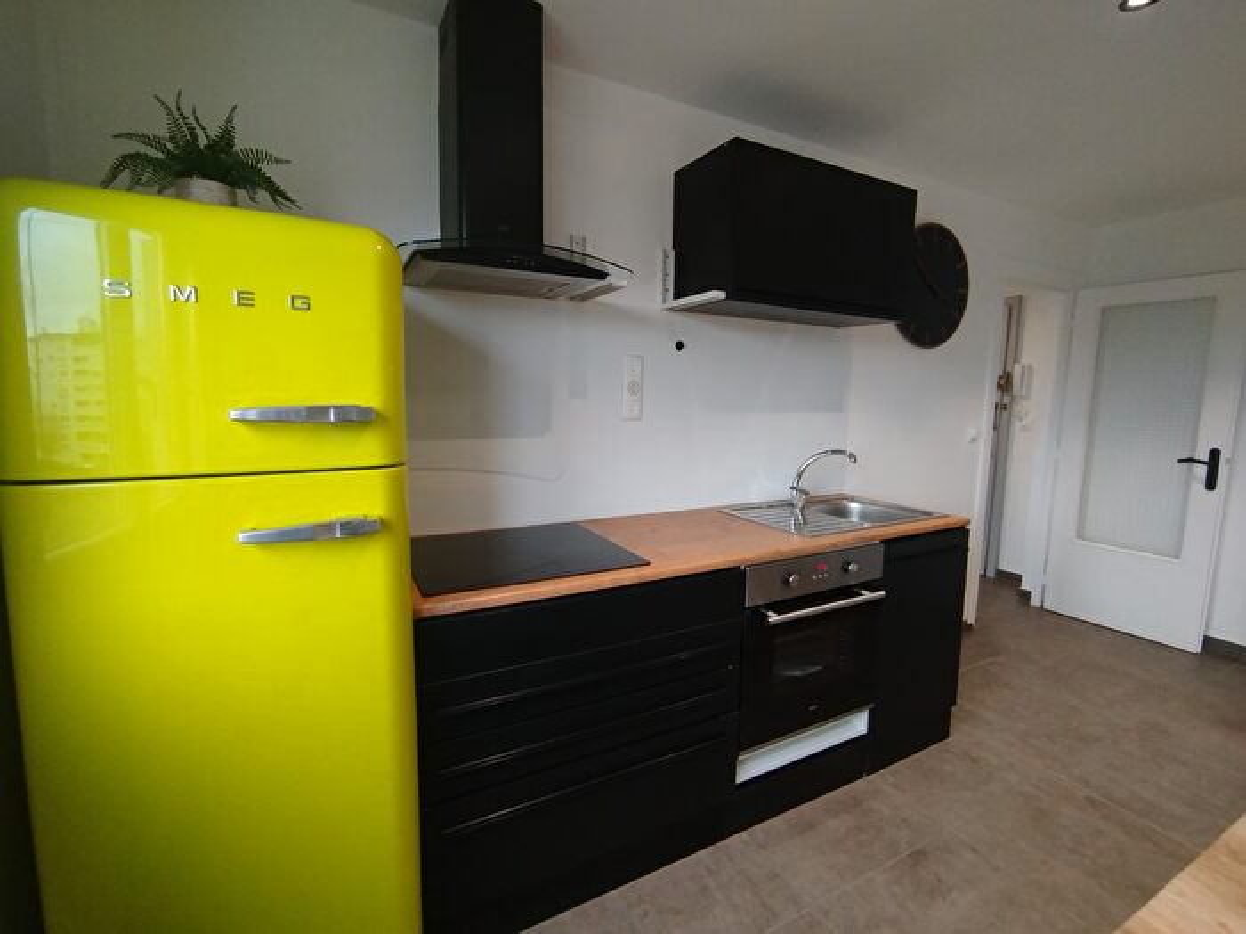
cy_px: 467
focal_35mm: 15
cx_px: 623
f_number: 2.2
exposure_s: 1/33
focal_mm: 1.65
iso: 160
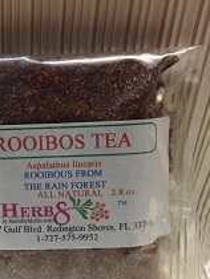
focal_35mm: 59
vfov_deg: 32.4
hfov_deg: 24.7
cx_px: 69
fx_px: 476
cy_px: 182
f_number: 2.4
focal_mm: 4.28
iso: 64
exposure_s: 1/20
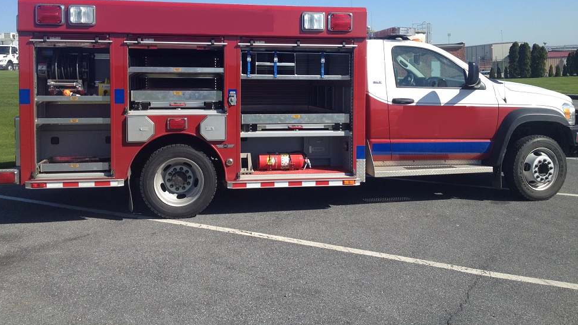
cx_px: 288
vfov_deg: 30.2
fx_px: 598
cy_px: 110
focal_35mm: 39
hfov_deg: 51.6
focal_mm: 4.28
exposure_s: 1/1314
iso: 50
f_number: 2.4
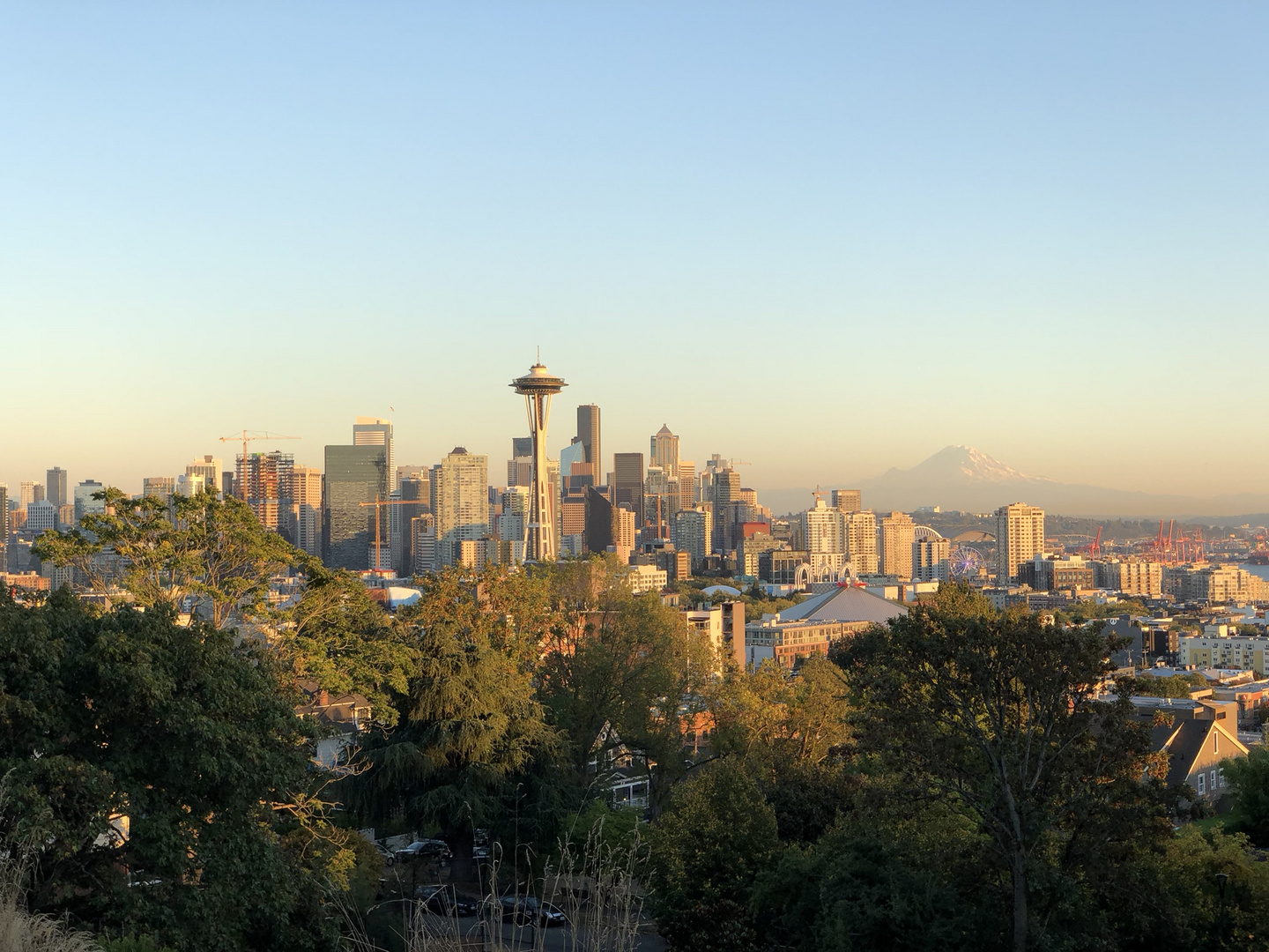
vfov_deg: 28.0
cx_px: 634
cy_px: 476
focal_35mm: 52
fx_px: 1906
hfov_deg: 36.8
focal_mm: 6
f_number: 2.4
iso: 16
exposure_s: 1/238
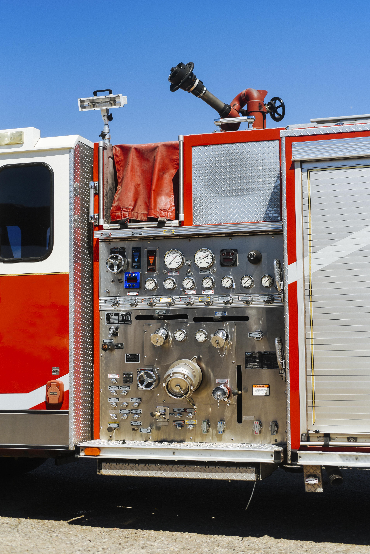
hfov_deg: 22.6
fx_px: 924
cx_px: 185
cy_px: 277
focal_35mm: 60
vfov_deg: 33.4
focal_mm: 60
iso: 80
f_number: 3.5
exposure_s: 1/2500
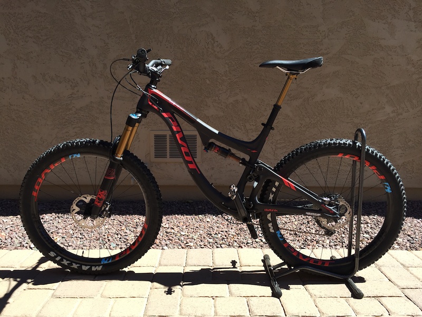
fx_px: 354
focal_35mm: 29
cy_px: 158
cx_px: 211
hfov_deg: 61.7
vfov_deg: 48.2
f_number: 2.2
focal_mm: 4.15
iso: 32
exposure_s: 1/807
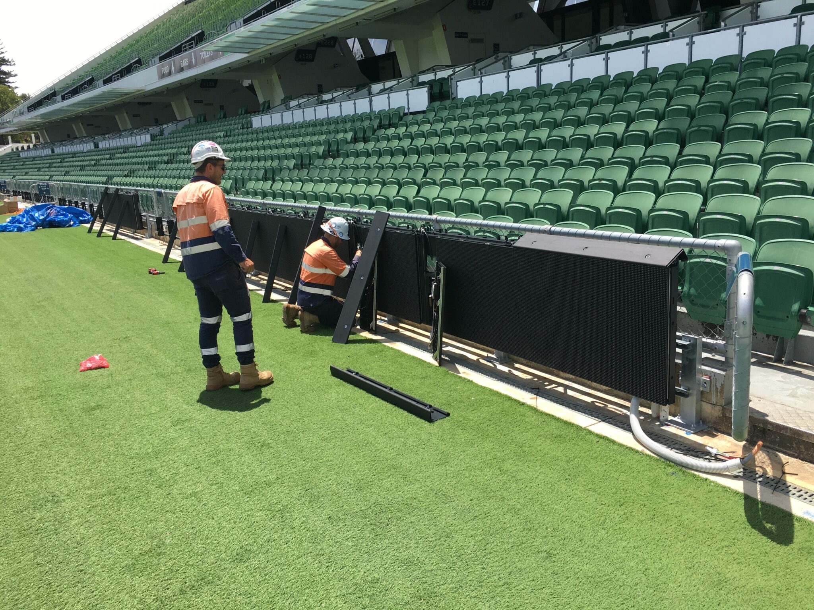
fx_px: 682
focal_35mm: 29
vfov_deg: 48.2
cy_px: 305
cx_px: 407
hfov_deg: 61.7
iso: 25
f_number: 2.2
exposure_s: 1/894
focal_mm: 4.15
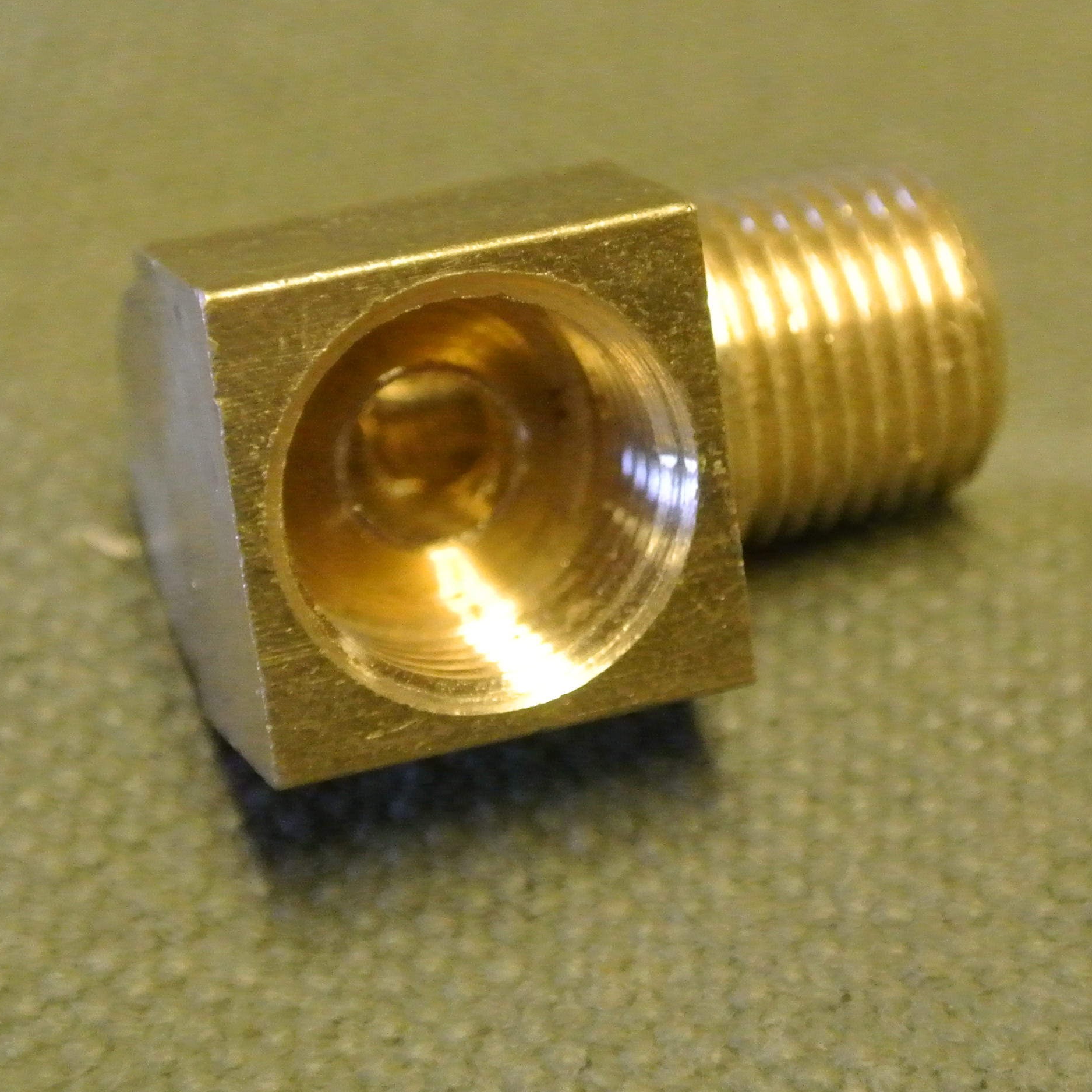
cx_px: 658
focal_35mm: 130
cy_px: 482
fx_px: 4640
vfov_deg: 13.4
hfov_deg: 13.4
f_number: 5.6
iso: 3200
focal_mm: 27.6
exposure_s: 1/80
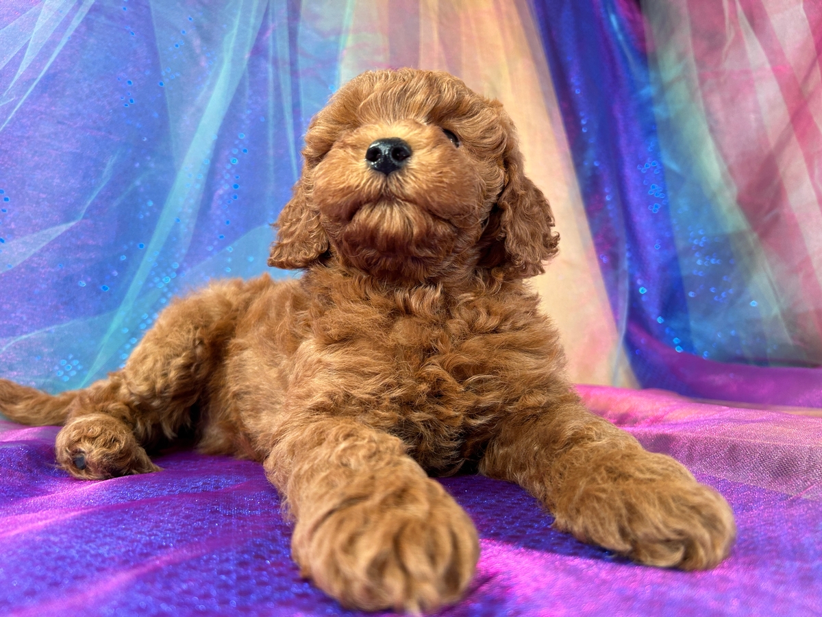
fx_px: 617
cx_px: 411
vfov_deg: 53.1
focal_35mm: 26
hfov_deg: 67.3
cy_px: 308
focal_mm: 5.7
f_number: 1.5
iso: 100
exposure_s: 1/60
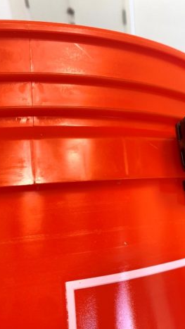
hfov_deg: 29.5
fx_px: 331
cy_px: 165
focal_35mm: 38
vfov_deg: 52.8
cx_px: 176
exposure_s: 1/120
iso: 40
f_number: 1.8
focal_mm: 4.25
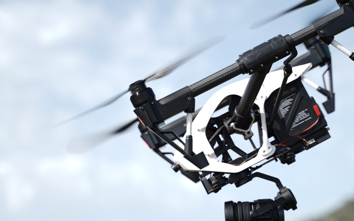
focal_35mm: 116
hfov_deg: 18.0
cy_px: 132
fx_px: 1119
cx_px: 199
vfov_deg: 11.3
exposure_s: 1/500
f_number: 3.2
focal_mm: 75
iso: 50
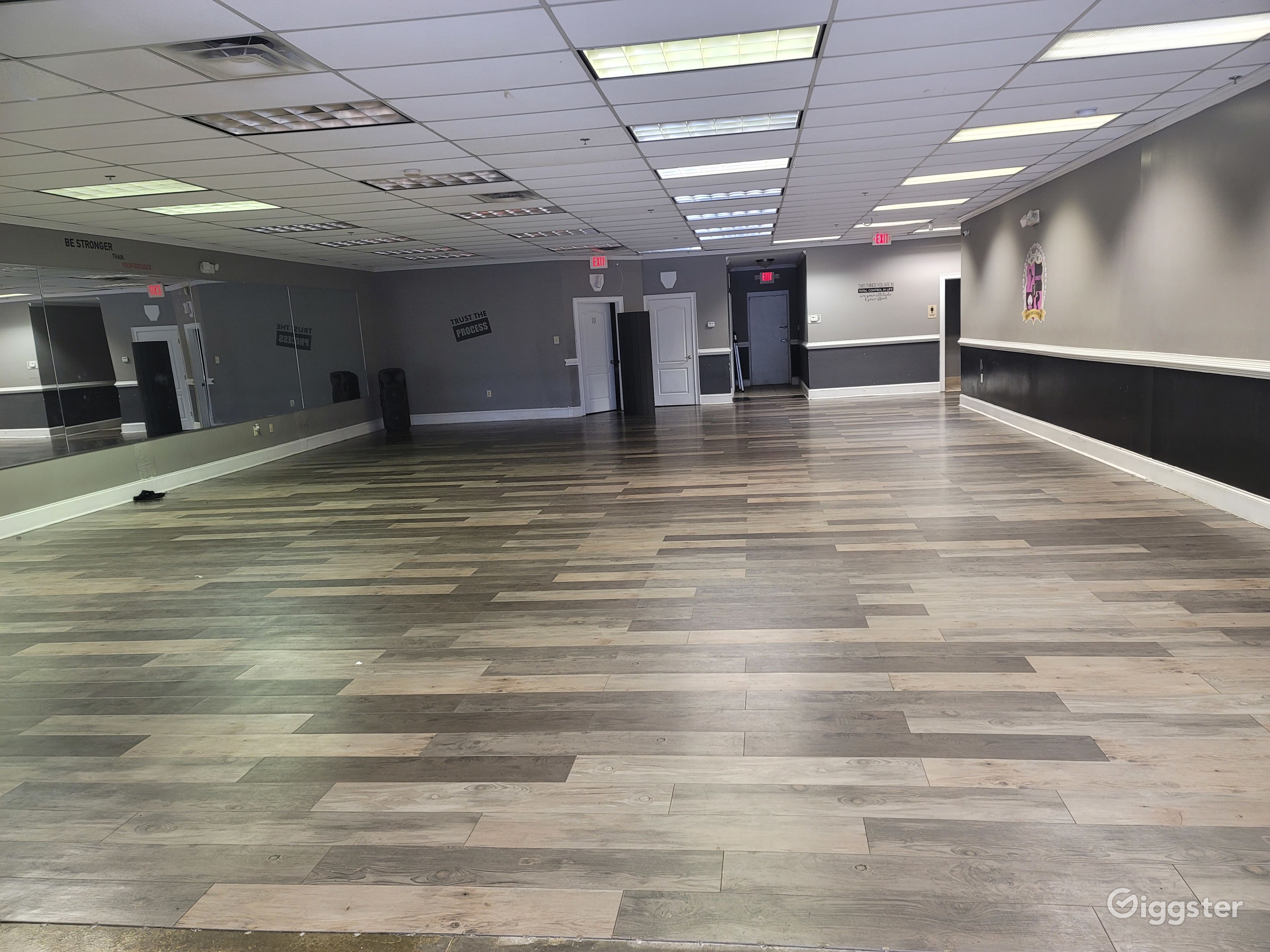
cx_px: 635
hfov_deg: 69.4
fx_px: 917
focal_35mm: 25
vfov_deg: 54.9
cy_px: 476
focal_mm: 7
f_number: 1.8
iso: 250
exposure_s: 1/60
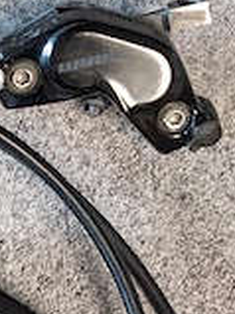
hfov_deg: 10.4
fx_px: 1233
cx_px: -166
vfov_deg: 14.1
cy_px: 369
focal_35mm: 136
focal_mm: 4.38
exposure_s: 1/30
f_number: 1.73
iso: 428
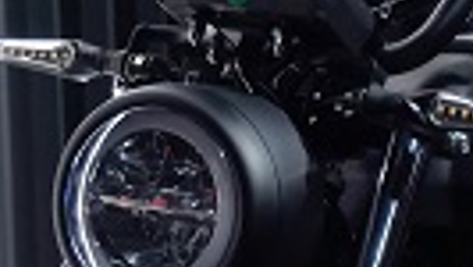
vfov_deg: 4.0
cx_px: 903
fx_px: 3790
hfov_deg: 6.9
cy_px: 244
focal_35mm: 302
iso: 400
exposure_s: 1/90
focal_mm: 32.1
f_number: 2.8
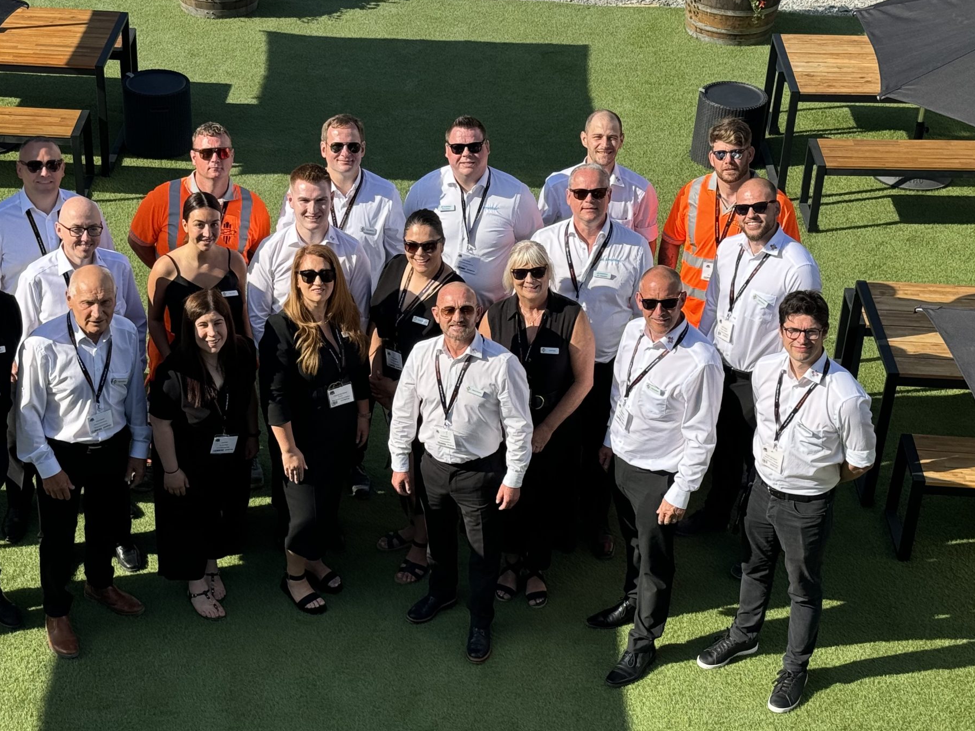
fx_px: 1915
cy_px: 407
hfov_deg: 28.5
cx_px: 377
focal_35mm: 68
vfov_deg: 21.6
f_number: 1.78
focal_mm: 6.76
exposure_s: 1/3610
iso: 64
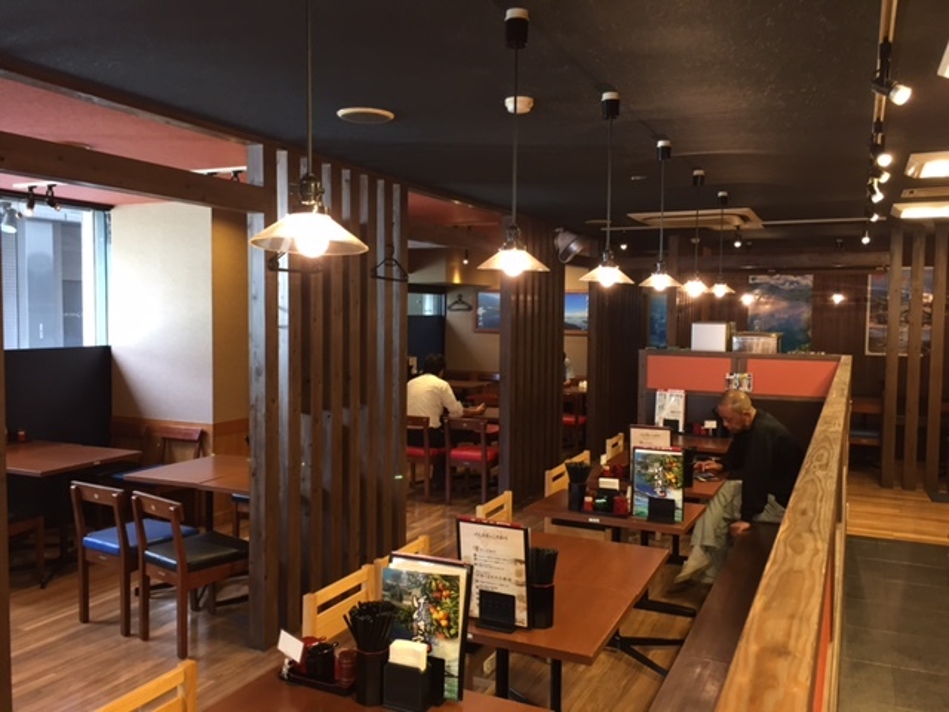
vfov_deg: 48.2
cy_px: 356
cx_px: 474
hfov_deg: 61.7
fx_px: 795
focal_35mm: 29
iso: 80
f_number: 2.2
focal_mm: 4.15
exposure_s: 1/30
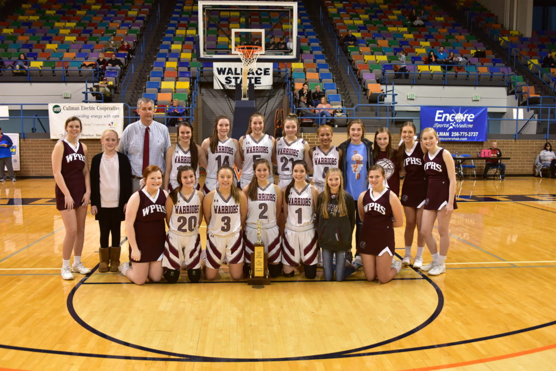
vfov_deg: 38.9
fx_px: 525
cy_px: 186
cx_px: 278
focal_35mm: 34
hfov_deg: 55.8
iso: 1600
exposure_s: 1/640
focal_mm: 34
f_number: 4
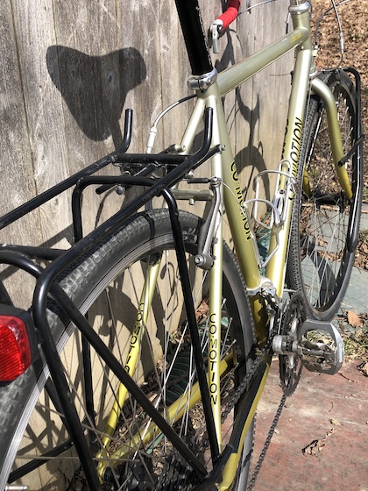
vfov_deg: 46.7
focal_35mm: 40
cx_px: 190
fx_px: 567
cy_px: 214
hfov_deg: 36.0
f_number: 1.8
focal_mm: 3.99
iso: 20
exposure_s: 1/1130
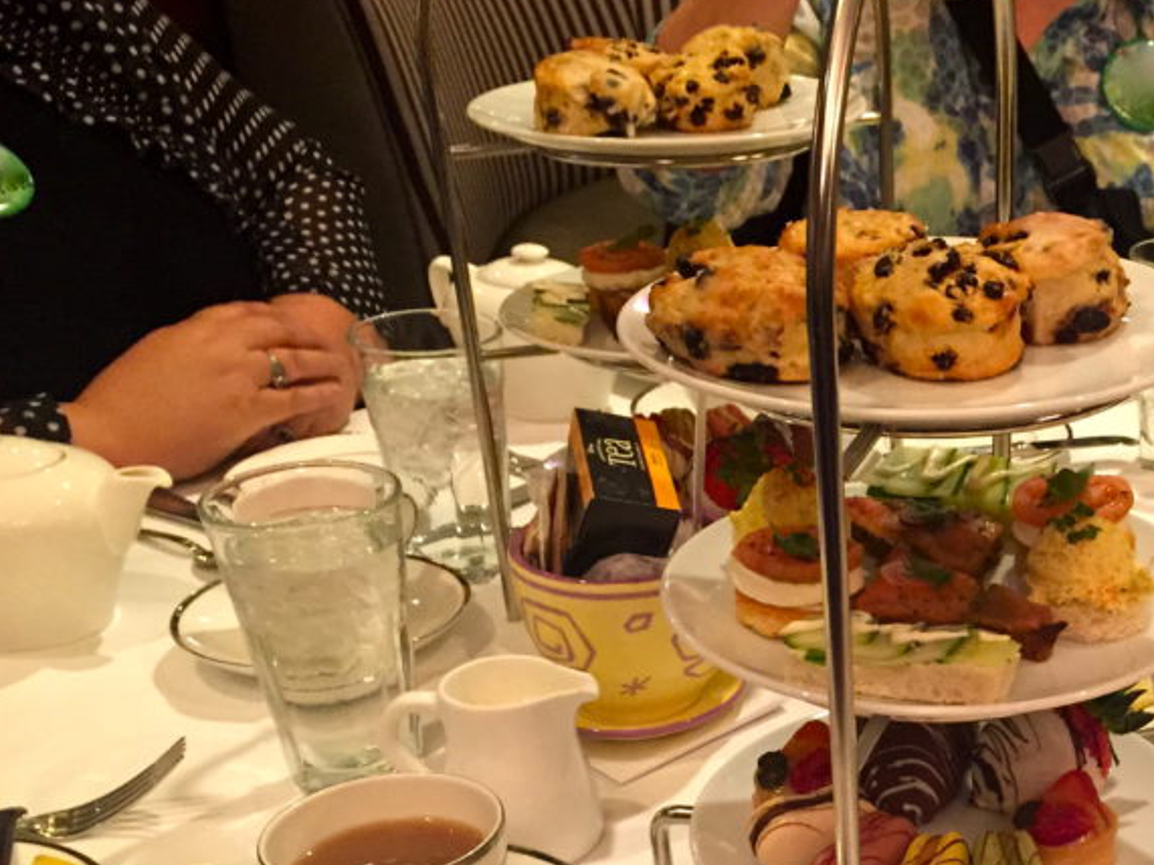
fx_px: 1733
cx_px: 1027
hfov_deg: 34.8
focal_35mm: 52
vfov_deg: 27.2
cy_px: 748
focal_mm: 4.15
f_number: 2.2
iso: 200
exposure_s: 1/30
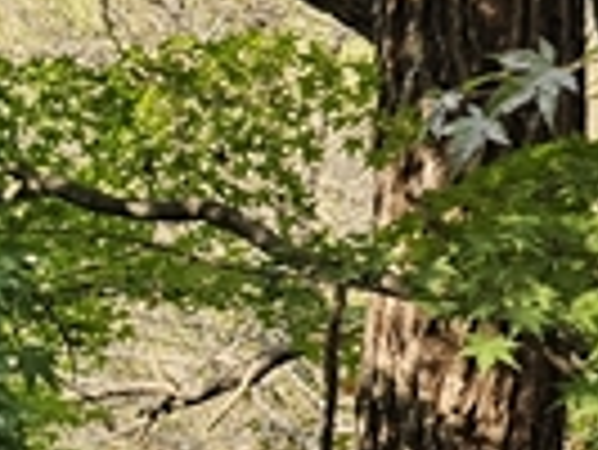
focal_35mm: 166
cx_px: -1295
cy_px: 810
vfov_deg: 8.6
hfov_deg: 9.1
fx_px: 2870
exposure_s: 1/180
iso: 25
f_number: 1.7
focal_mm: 6.3
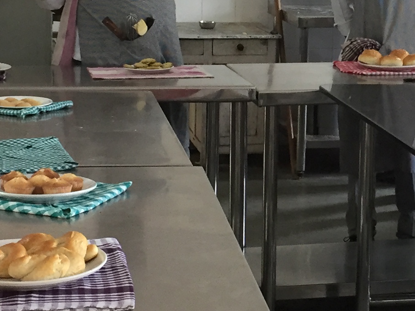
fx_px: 1247
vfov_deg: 14.2
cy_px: 82
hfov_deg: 18.7
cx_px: 336
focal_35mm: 104
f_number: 2.2
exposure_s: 1/33
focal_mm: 4.15
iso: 160
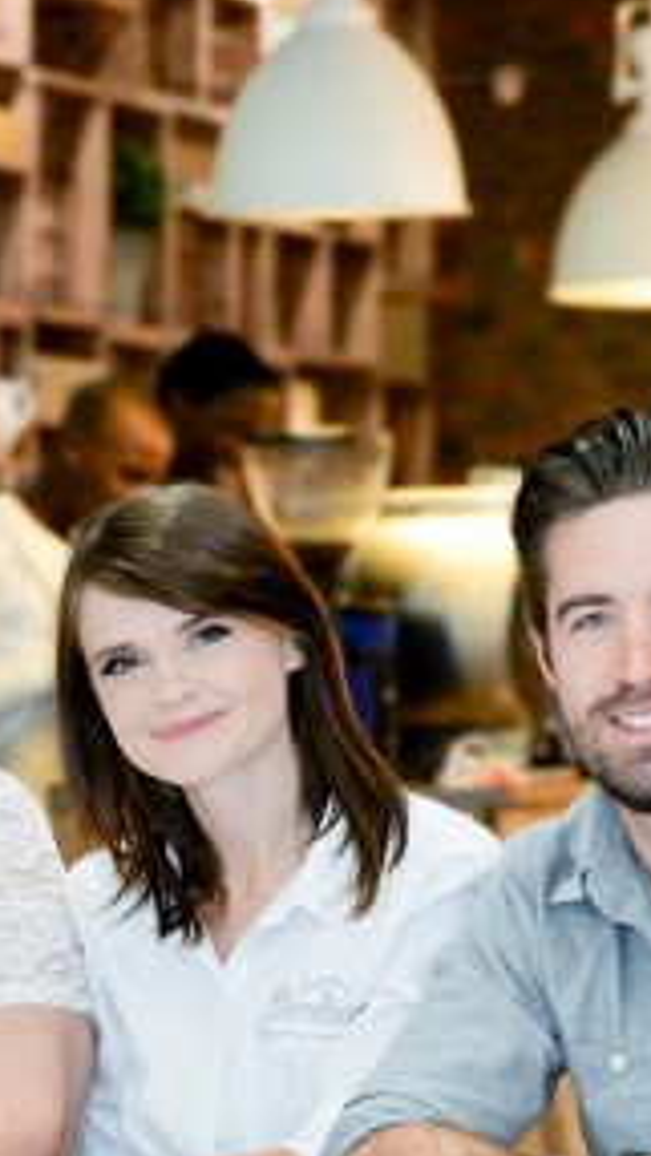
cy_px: 776
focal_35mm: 180
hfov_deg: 6.7
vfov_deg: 11.9
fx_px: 5521
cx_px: -30
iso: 500
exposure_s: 1/160
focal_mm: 82
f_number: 4.5
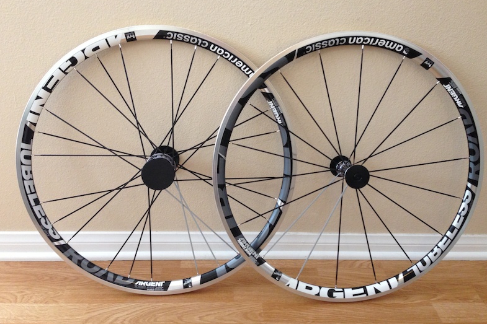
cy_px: 149
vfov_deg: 37.8
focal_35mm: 35
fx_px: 473
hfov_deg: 54.4
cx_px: 243
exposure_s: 1/20
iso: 160
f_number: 2.4
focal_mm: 4.13
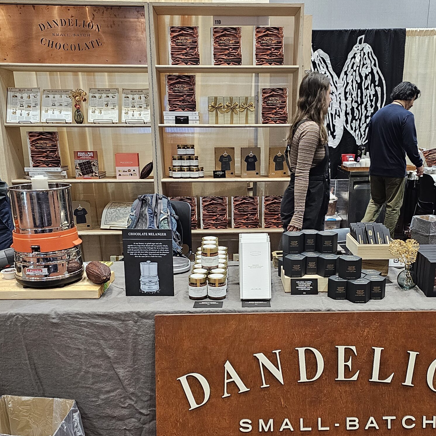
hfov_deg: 47.1
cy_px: 268
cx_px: 248
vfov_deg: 46.9
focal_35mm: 35
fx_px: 499
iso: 500
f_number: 1.7
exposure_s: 1/120
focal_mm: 6.3
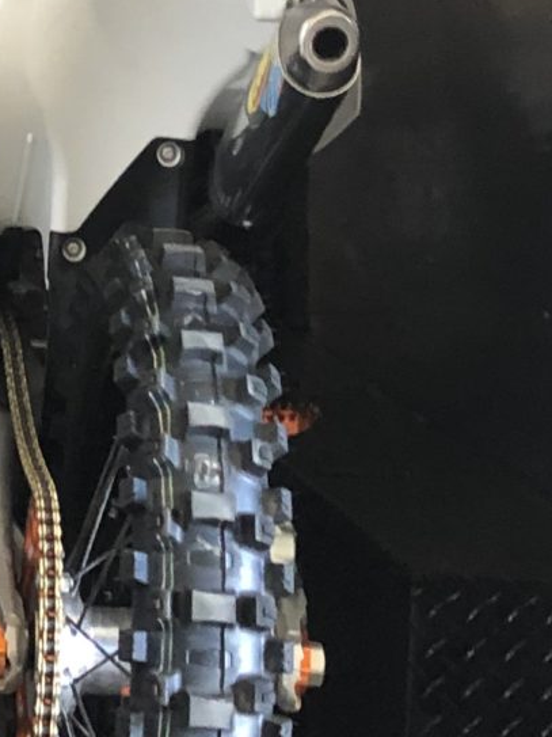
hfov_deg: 10.8
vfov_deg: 14.8
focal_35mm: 132
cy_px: 140
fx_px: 2808
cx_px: -260
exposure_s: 1/11
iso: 100
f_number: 1.8
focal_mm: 3.99
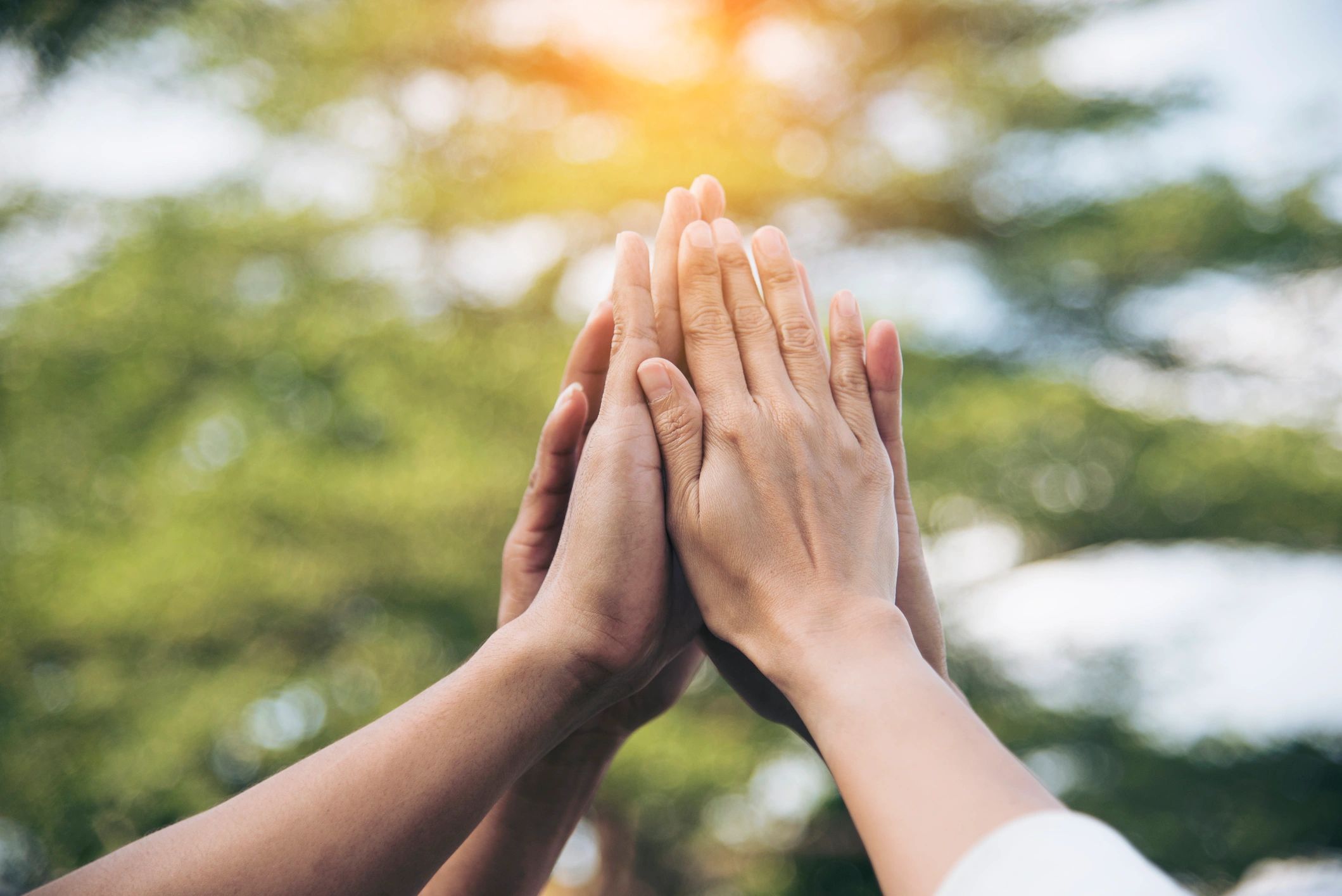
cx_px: 671
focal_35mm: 82
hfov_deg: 24.8
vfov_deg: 16.7
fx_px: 3058
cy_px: 448
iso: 160
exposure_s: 1/1000
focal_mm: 82
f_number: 4
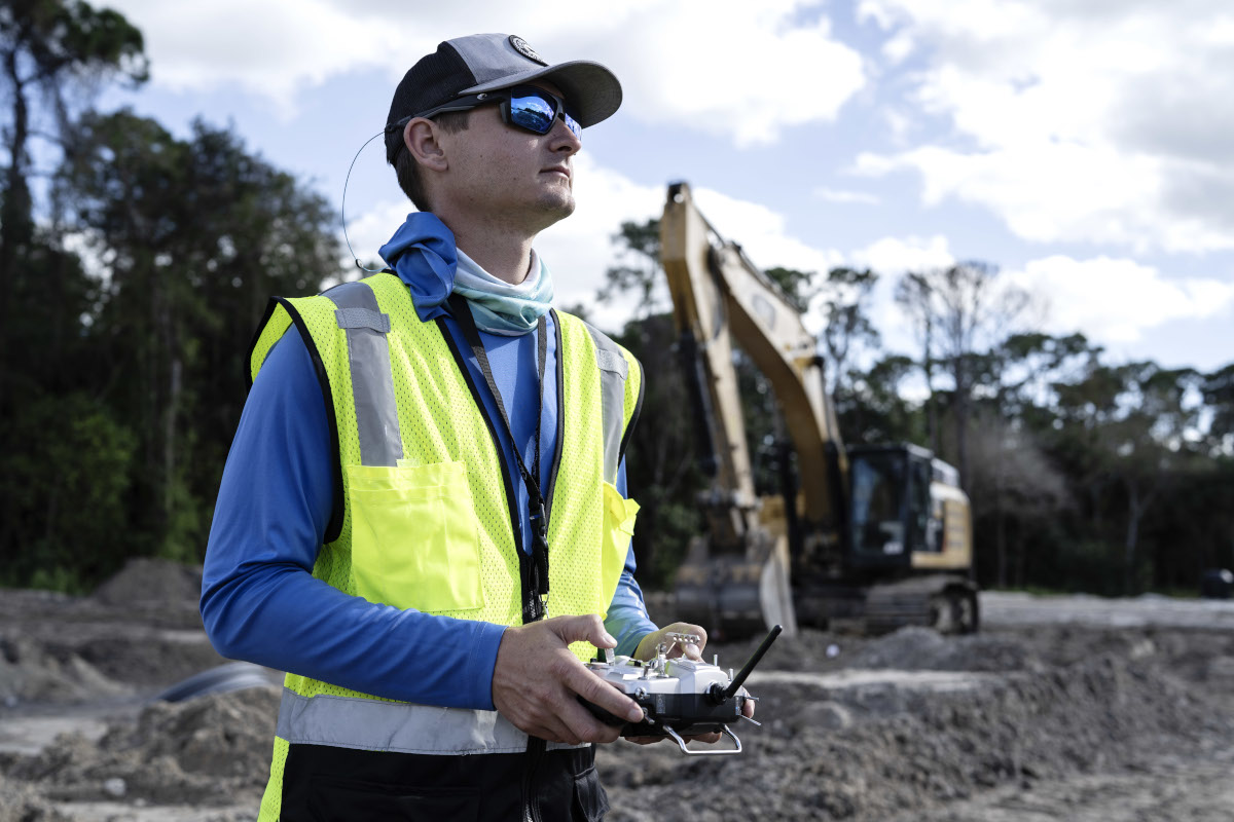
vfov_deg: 33.4
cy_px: 411
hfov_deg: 48.5
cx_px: 617
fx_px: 1371
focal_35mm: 40
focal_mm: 40
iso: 100
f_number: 3.5
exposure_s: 1/500
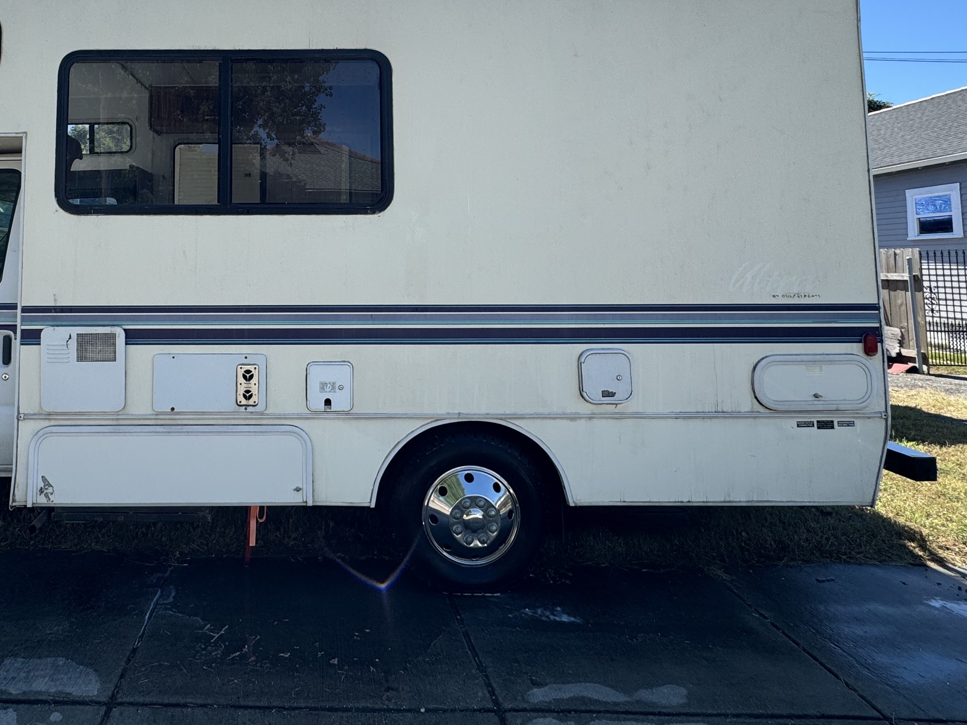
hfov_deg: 71.3
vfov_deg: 56.7
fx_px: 643
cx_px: 307
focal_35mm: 23
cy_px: 204
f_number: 2.2
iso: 40
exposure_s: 1/1048
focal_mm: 2.22
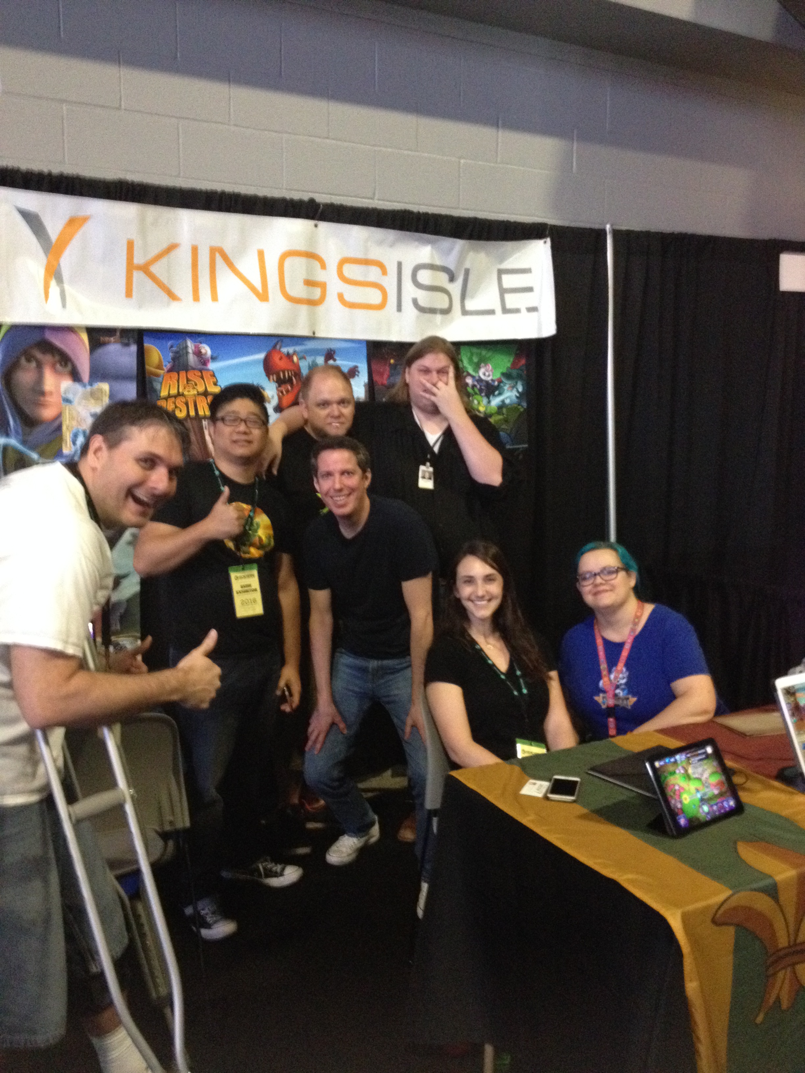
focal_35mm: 35
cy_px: 536
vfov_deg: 52.6
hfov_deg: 40.7
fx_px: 1085
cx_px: 402
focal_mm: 4.28
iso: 500
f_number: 2.4
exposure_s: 1/15
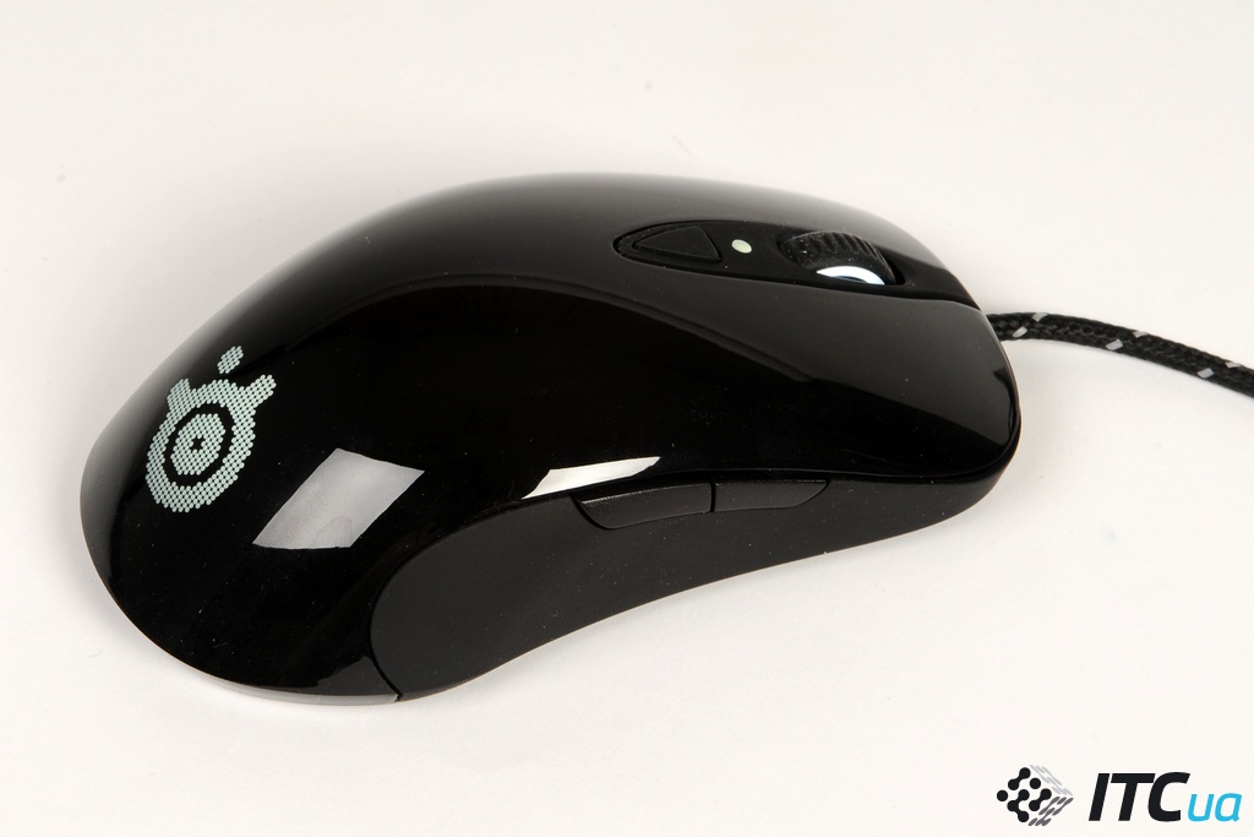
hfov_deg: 24.6
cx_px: 627
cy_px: 418
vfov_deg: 16.6
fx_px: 2874
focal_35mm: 82
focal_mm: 55
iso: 200
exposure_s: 1
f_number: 20
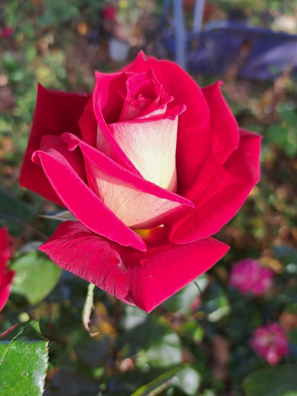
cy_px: 198
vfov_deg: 71.6
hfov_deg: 56.8
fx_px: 275
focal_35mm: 24
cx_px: 148
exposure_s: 1/172
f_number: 1.8
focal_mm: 5.23
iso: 50
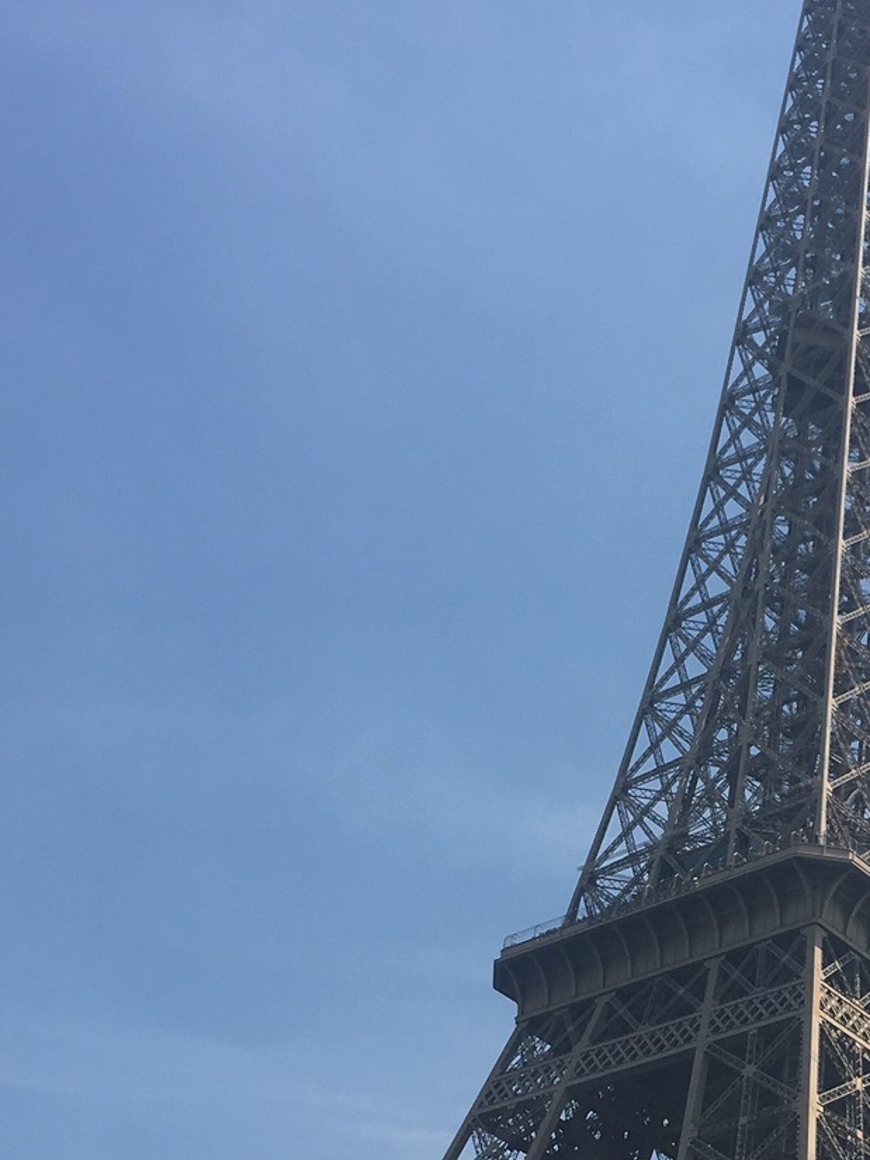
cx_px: 779
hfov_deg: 20.1
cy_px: 972
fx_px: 2412
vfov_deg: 26.4
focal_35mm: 72
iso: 25
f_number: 2.2
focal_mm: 4.15
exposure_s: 1/2137
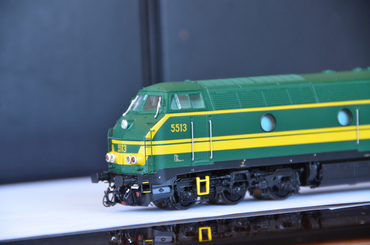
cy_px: 122
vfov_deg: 4.6
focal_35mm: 300
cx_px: 185
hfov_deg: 6.9
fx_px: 3077
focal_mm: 200
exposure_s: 1/20
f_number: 6.3
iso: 800
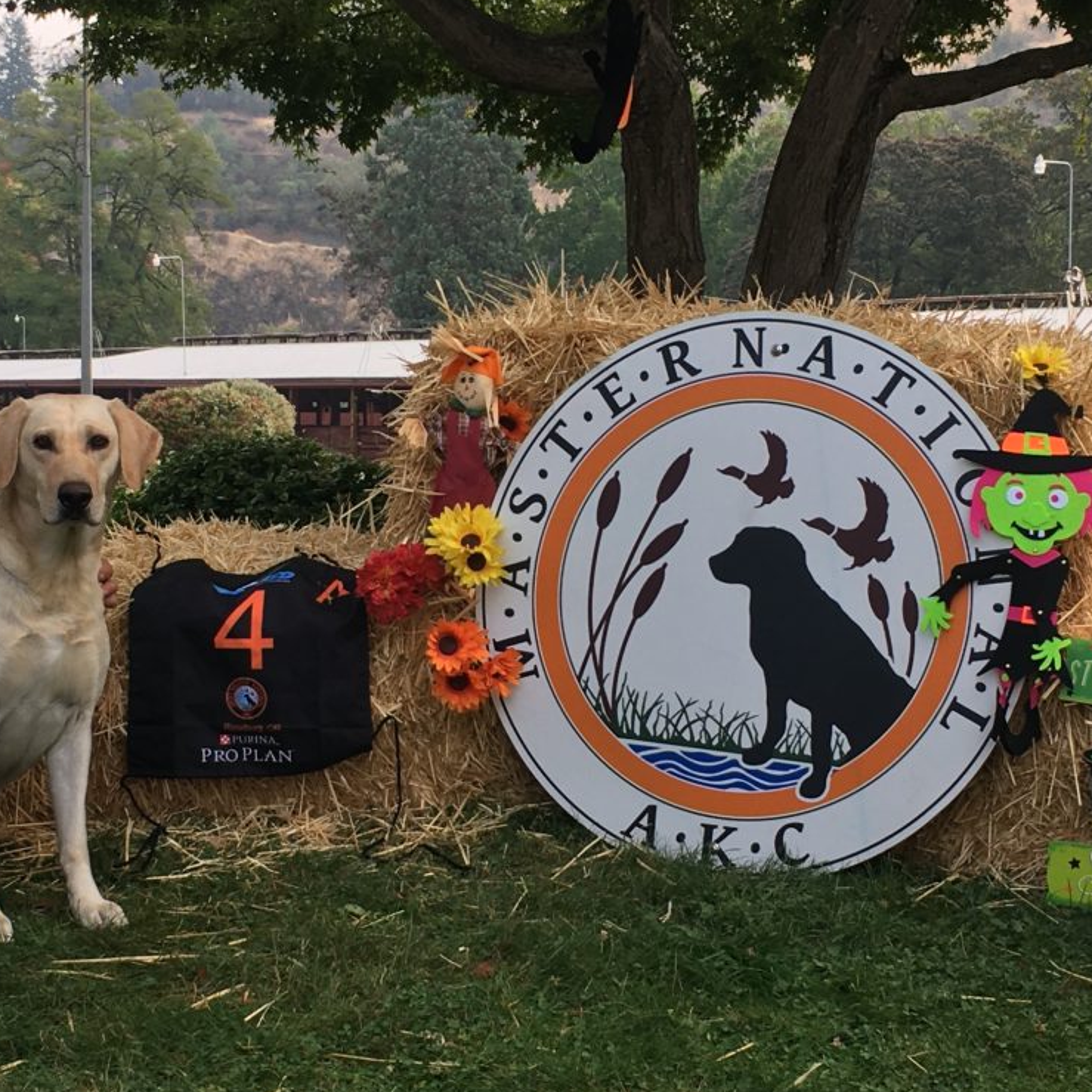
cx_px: 513
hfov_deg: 24.3
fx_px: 2534
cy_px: 567
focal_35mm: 71
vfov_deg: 24.3
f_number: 2.2
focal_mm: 4.15
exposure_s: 1/351
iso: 25
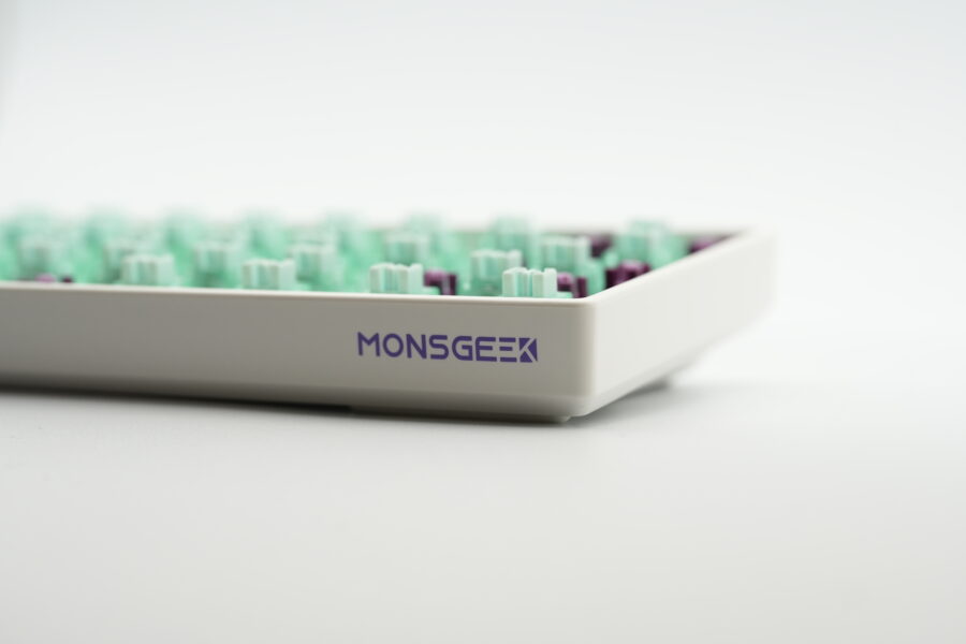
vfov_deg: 19.5
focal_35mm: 70
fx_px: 1878
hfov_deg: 28.8
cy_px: 322
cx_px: 483
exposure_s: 1/50
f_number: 5.6
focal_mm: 70
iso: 1250
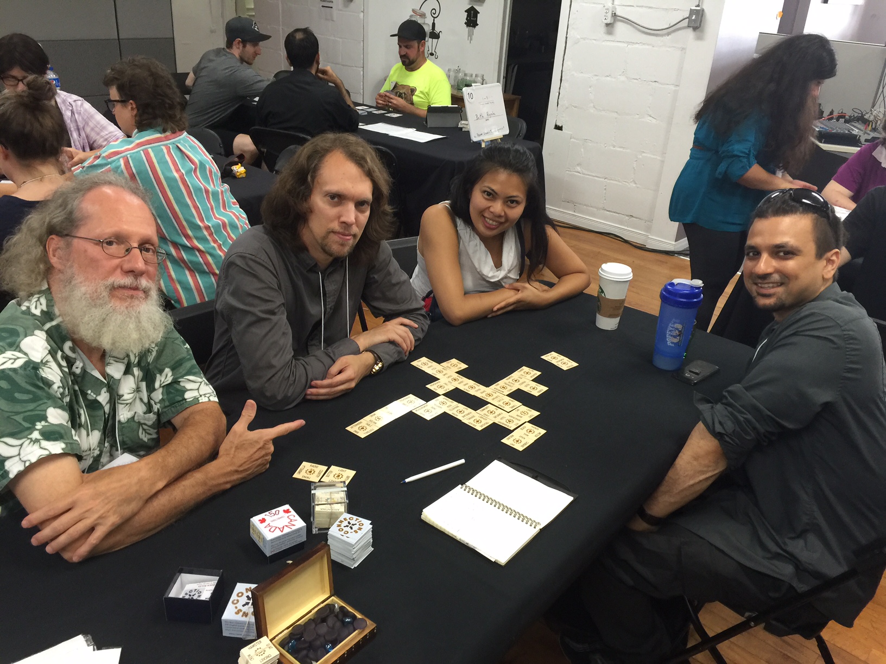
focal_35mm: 29
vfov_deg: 48.2
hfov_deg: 61.7
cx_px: 443
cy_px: 332
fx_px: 742
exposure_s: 1/15
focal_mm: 4.15
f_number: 2.2
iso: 64
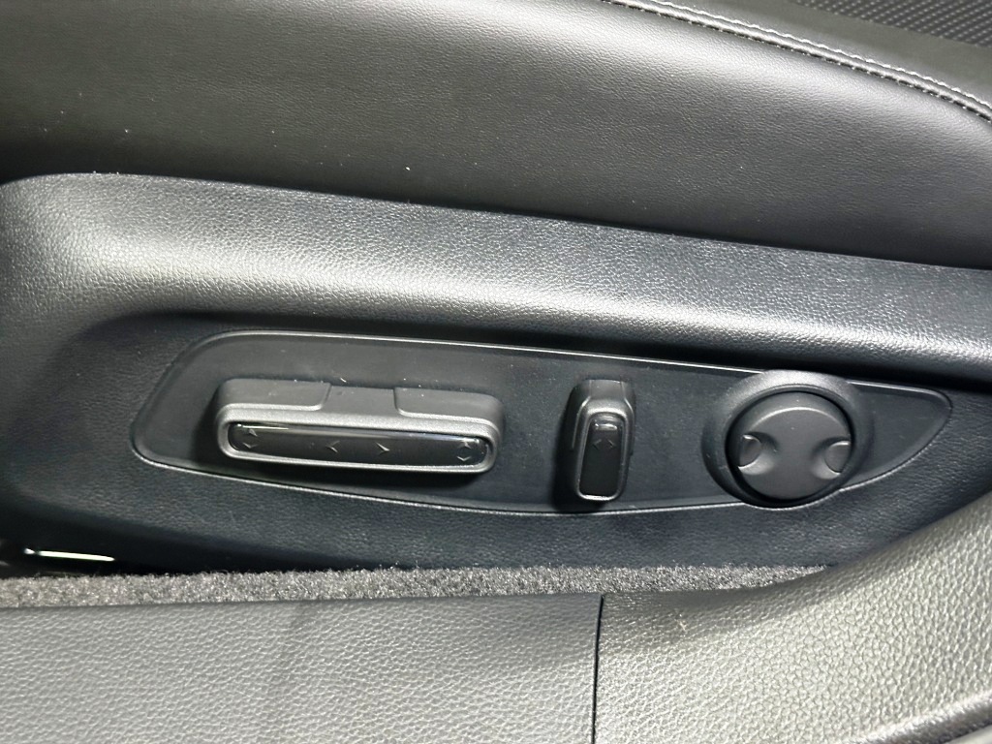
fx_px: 1376
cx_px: 496
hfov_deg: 39.7
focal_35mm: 48
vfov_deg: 30.3
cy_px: 372
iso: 640
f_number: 1.78
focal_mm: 6.86
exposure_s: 1/30
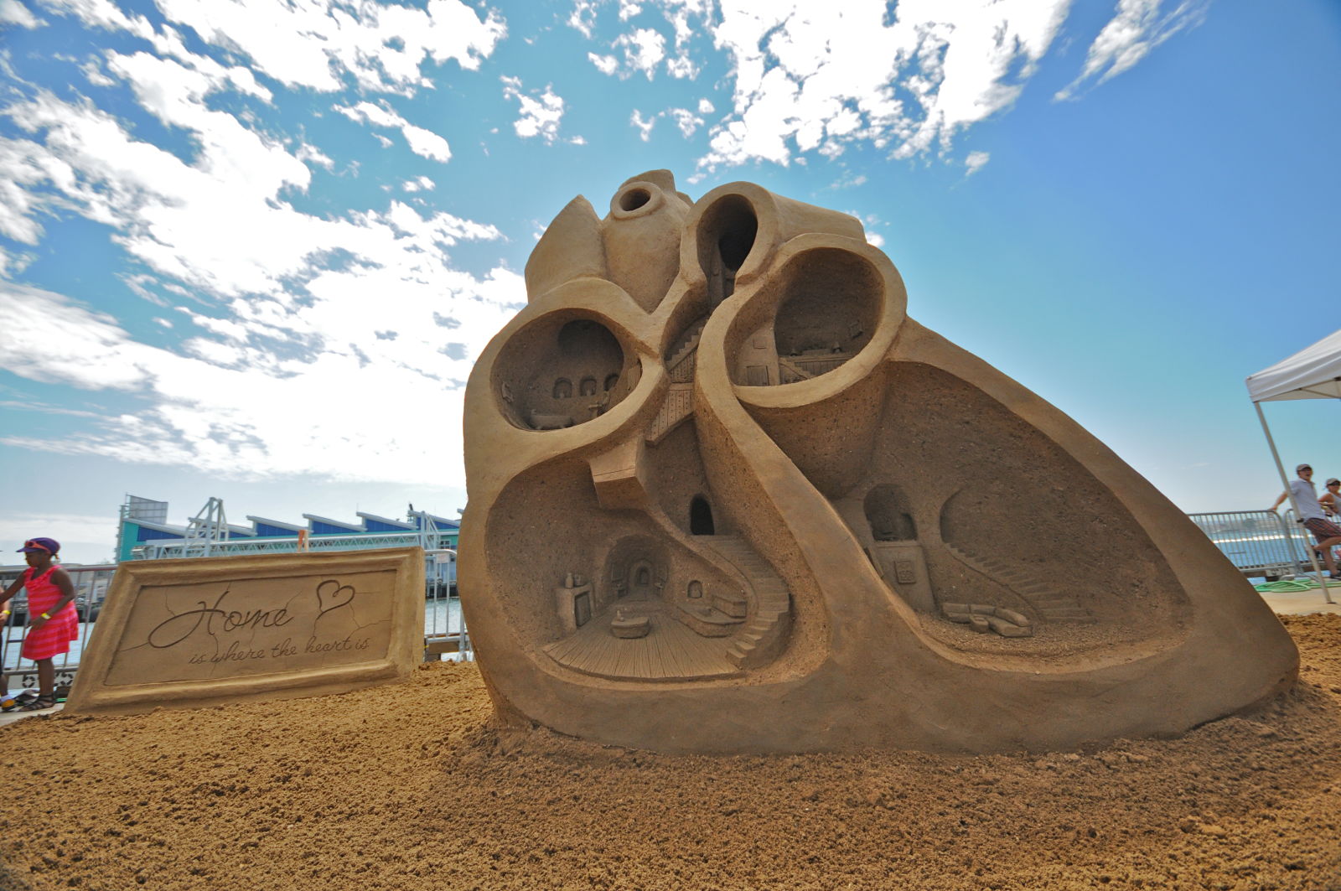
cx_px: 670
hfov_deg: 100.5
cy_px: 446
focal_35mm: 15
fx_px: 558
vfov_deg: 77.2
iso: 320
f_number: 5
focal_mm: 10
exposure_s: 1/500
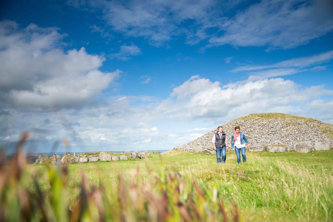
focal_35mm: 29
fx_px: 268
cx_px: 166
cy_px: 111
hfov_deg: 63.6
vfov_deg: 45.0
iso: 200
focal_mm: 29
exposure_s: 1/1250
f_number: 3.8
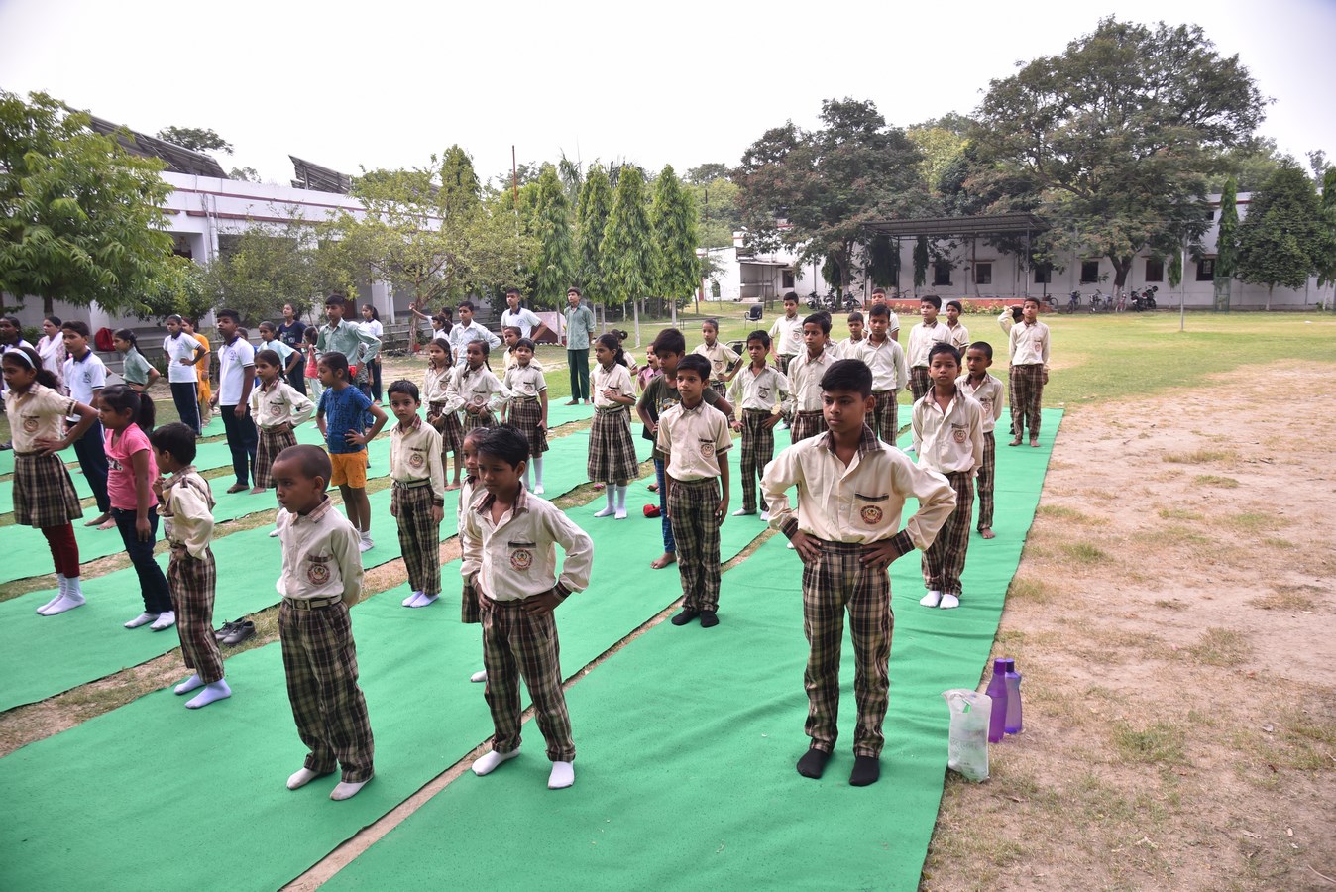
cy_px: 446
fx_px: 891
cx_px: 668
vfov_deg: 53.2
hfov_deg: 73.7
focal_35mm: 24
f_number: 5.6
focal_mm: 24
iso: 320
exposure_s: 1/200
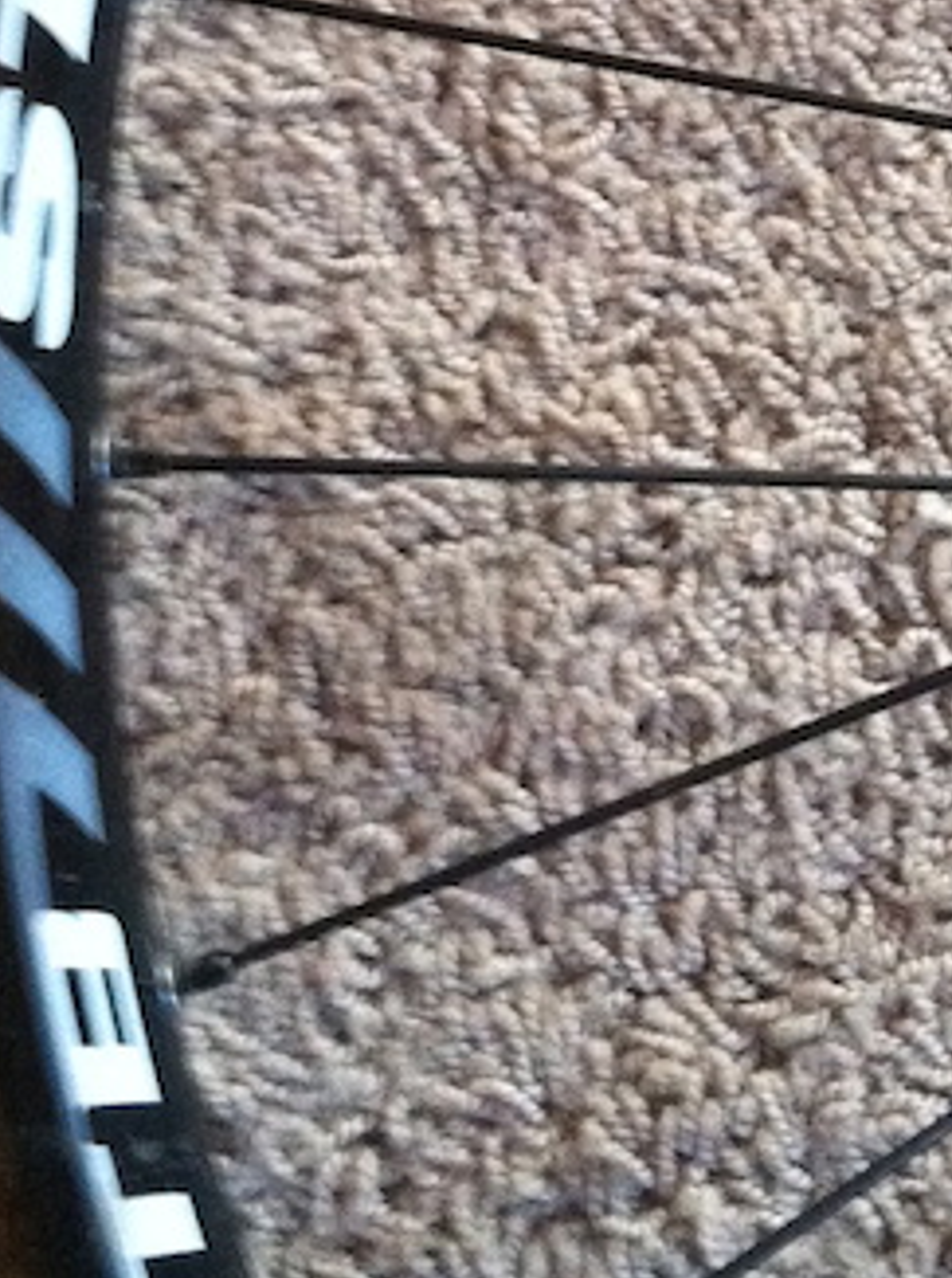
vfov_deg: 22.1
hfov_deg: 17.0
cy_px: 55
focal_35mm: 86
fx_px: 3166
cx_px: 654
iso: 500
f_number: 2.8
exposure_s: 1/15
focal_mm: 3.85
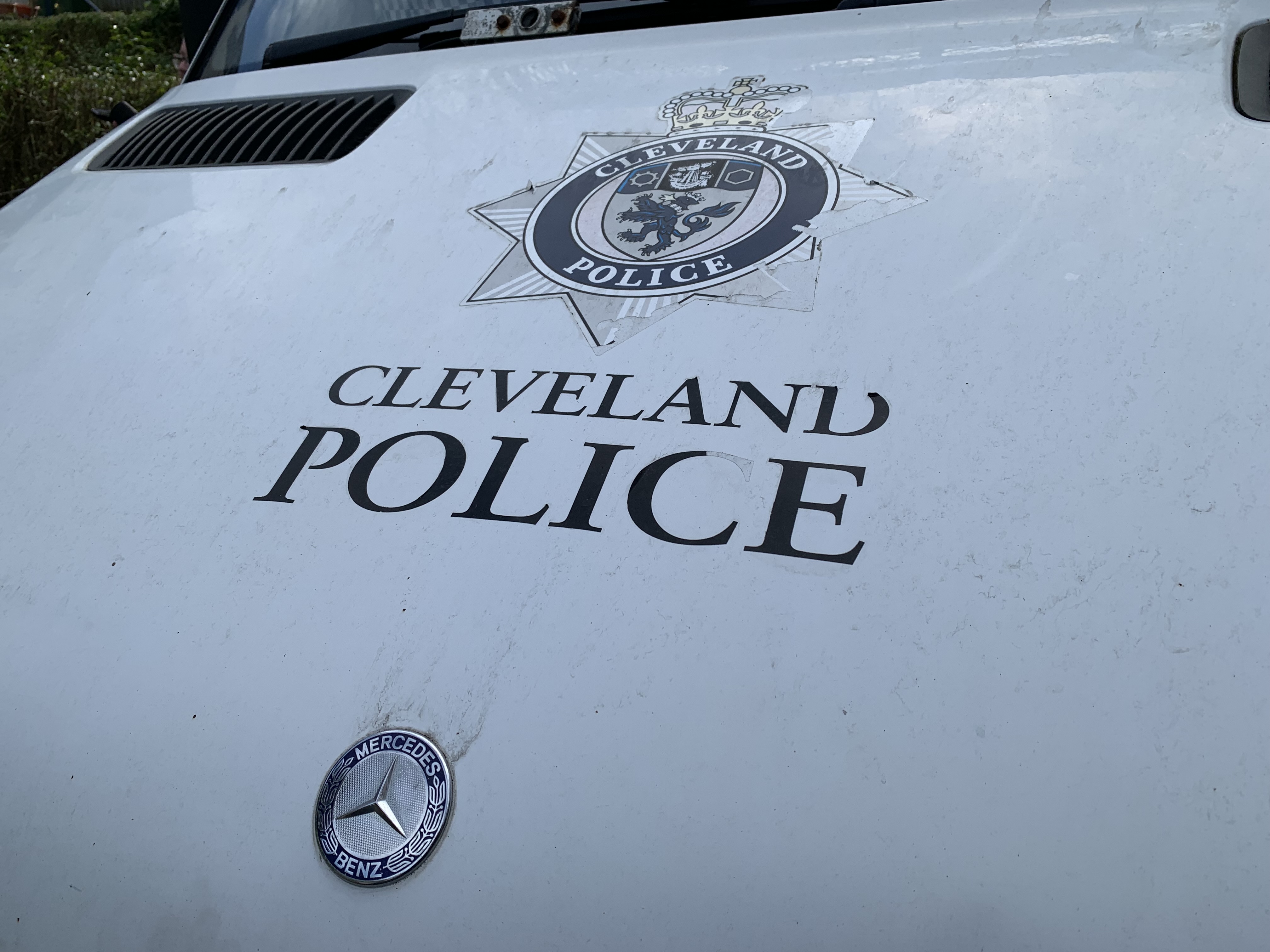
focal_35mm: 26
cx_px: 635
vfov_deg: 53.1
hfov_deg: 67.3
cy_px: 476
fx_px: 954
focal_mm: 4.25
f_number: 1.8
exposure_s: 1/1748
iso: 25
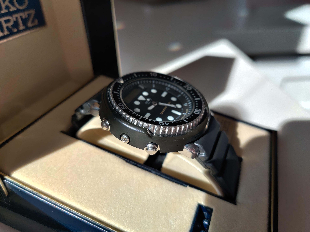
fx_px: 242
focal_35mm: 27
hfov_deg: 65.3
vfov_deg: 51.4
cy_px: 116
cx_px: 155
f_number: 1.65
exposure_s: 1/100
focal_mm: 4.75
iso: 250
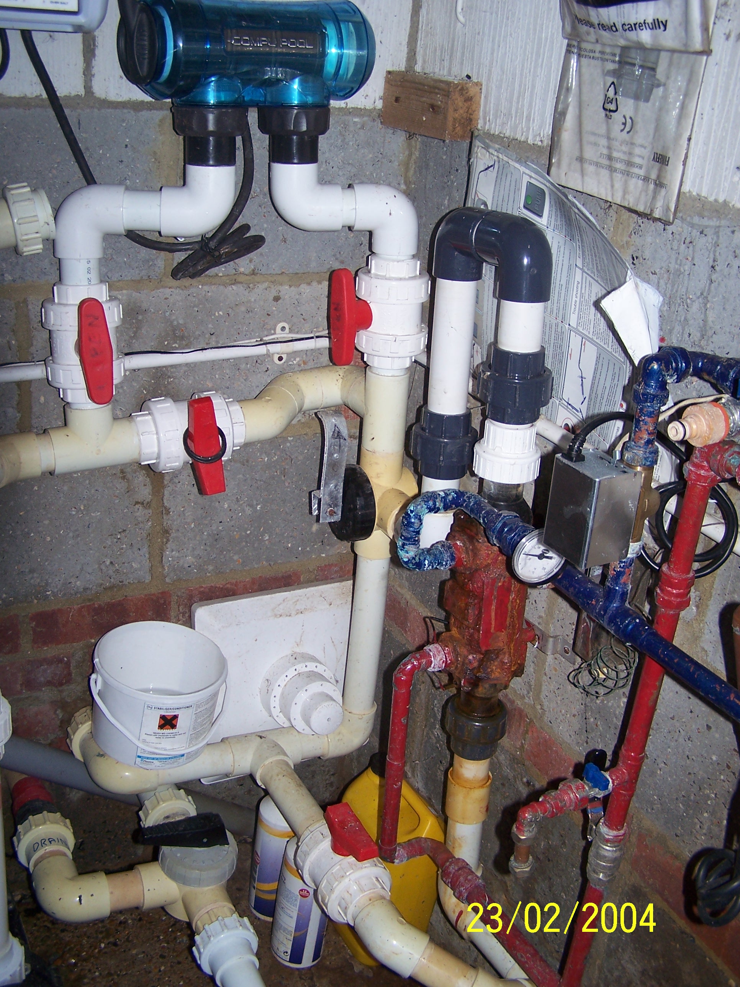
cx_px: 370
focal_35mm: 38
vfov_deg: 49.0
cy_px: 494
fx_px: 1083
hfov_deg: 37.7
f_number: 2.8
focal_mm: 6.3
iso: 80
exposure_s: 1/60
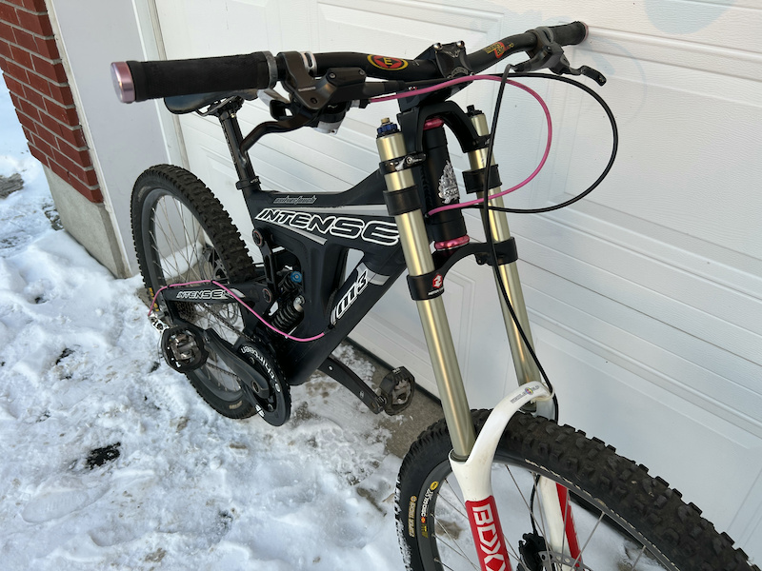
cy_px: 286
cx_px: 381
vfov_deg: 53.1
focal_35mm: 26
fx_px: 572
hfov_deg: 67.3
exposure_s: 1/235
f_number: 1.5
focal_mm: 5.7
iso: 40
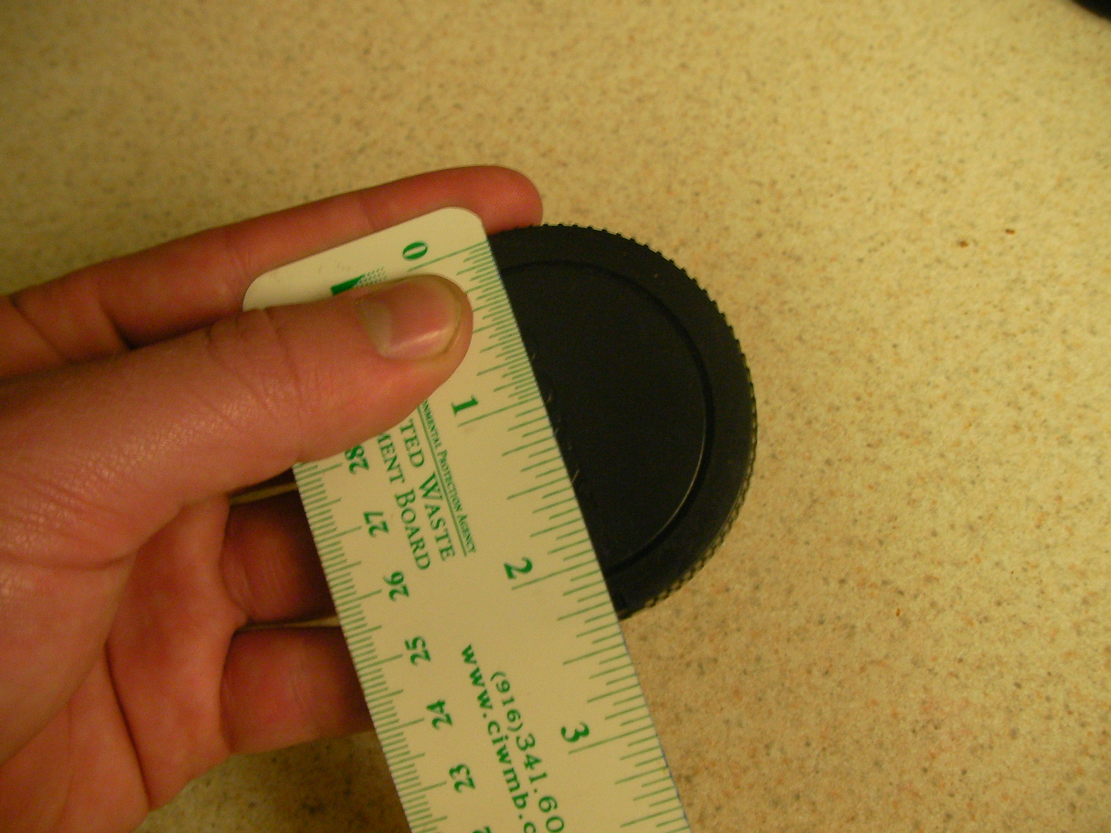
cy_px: 416
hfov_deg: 49.0
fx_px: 1220
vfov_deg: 37.7
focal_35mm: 38
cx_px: 556
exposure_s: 1/7.8
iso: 200
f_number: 3.5
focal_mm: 6.3
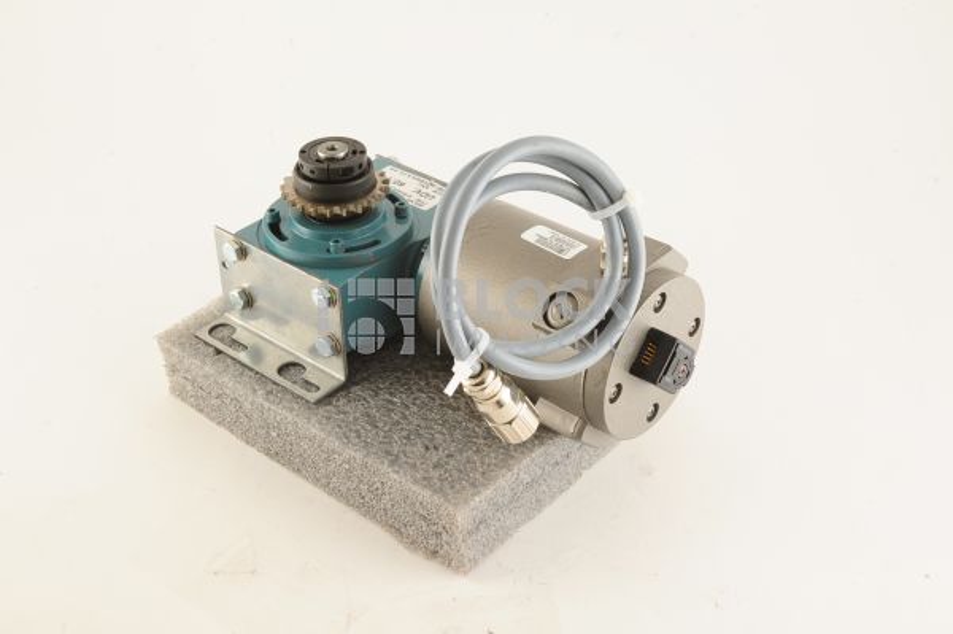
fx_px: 1322
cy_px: 317
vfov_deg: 26.9
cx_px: 476
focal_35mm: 50
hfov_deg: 39.6
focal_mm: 50
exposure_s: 1/160
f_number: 14
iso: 1600
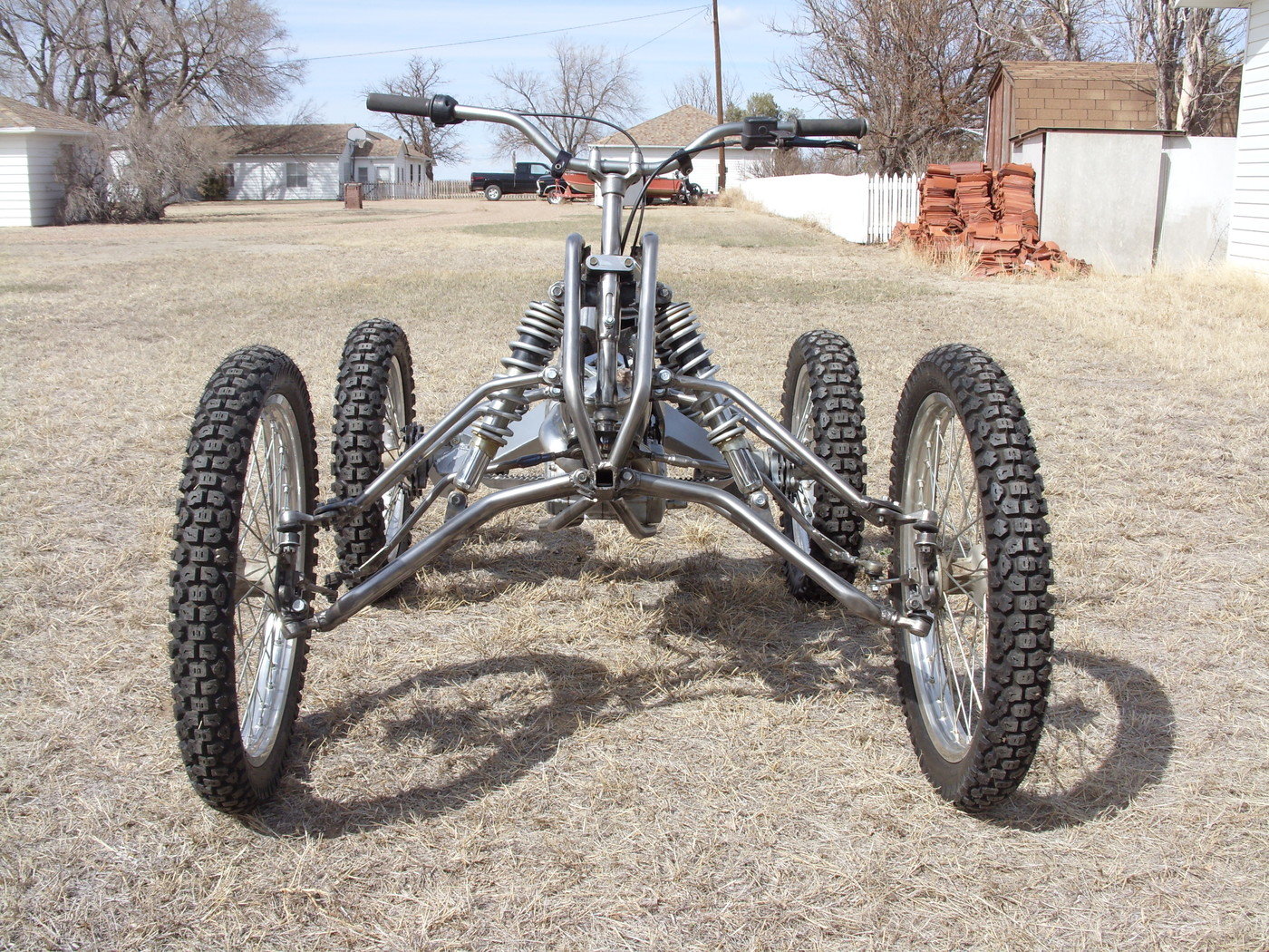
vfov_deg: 37.7
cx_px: 634
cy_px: 476
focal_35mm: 38
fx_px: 1393
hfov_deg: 49.0
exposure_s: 1/402
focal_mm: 6.3
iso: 50
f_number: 4.9
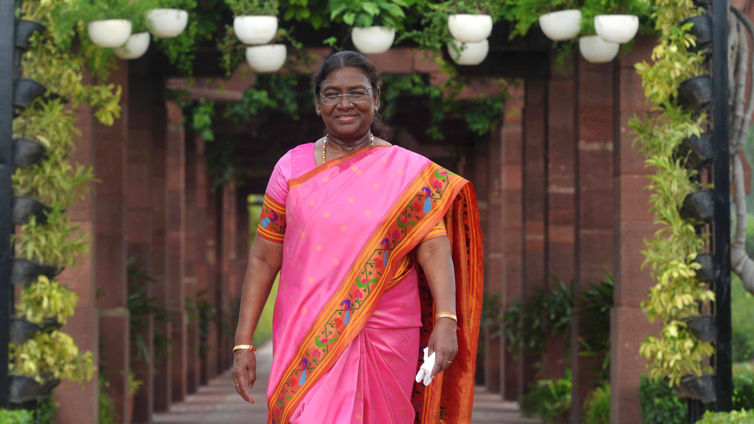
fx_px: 2559
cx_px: 377
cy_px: 180
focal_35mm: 128
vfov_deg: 9.5
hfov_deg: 16.8
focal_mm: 122
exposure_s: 1/400
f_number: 5.6
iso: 500
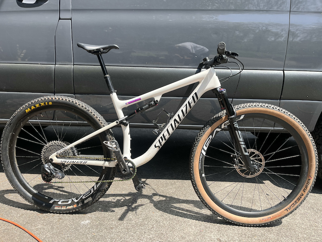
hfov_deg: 67.3
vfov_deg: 53.1
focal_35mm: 26
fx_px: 242
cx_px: 161
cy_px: 121
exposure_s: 1/1129
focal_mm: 5.1
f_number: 1.6
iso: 50
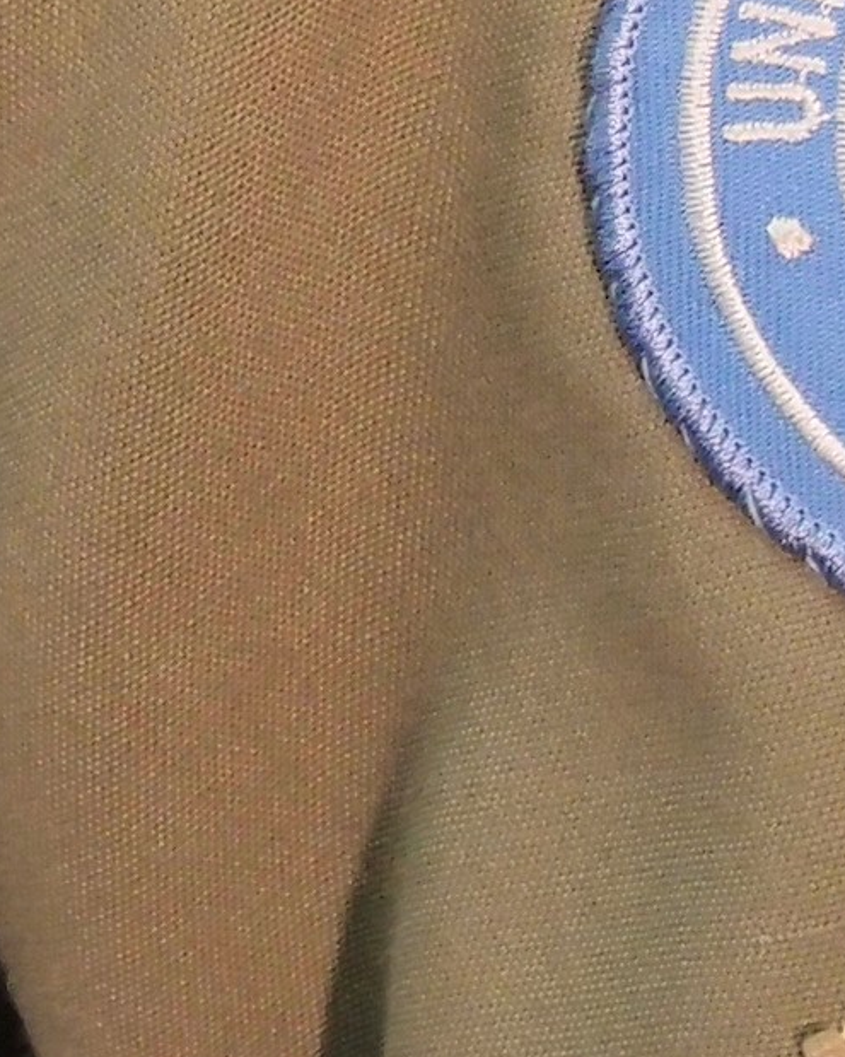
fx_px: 5034
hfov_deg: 9.5
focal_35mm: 161
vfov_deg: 12.0
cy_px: 502
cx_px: -22
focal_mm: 6
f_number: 1.8
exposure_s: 1/60
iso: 160
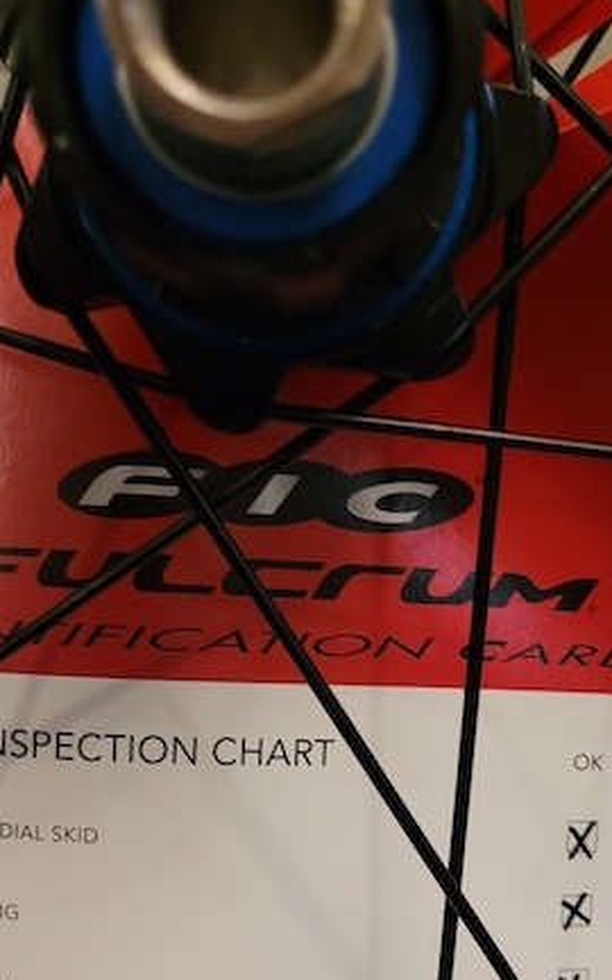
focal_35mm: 51
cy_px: 644
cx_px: 372
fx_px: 1361
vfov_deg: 39.2
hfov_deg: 25.3
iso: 500
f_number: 1.8
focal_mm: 5.4
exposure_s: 1/40
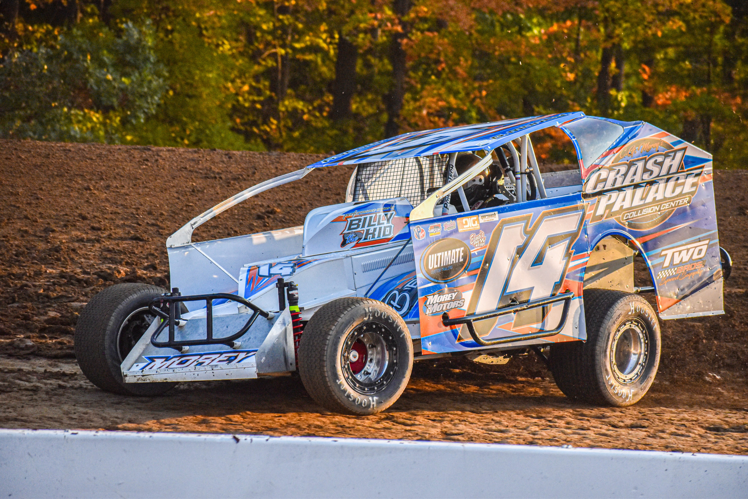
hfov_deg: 9.8
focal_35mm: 210
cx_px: 374
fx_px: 4363
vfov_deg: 6.5
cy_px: 250
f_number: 5.6
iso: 1400
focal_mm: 140
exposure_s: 1/4000
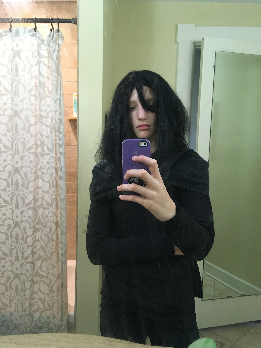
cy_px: 174
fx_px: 292
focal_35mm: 29
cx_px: 130
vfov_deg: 61.7
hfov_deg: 48.2
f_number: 2.2
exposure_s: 1/30
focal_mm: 4.15
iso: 250
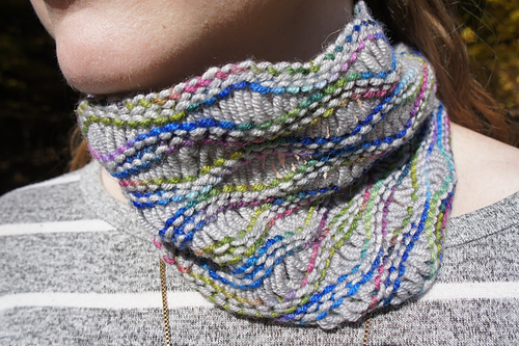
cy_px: 173
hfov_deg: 61.9
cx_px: 260
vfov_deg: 43.6
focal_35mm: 30
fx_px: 432
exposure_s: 1/400
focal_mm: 20
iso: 200
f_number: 8
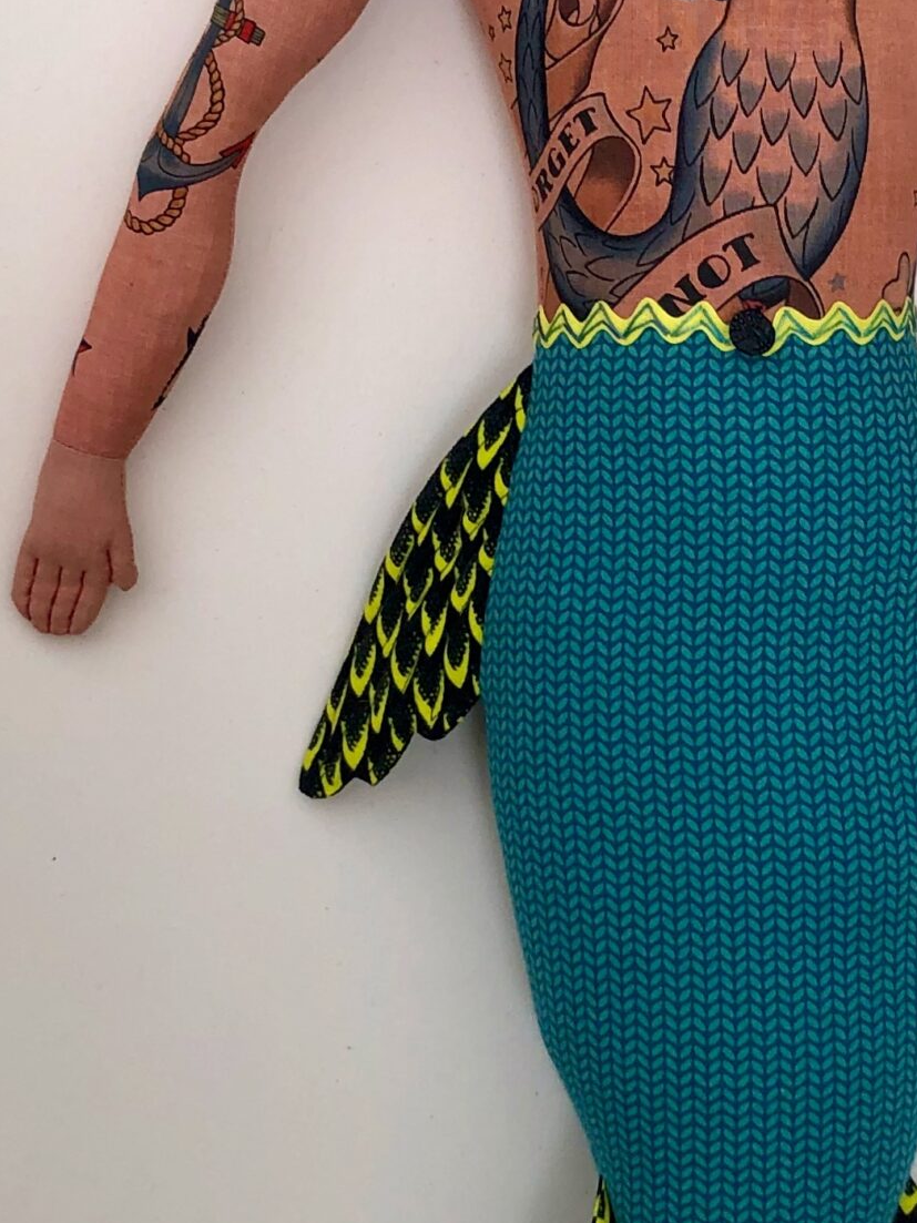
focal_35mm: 65
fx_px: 2296
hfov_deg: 22.4
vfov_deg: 29.8
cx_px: 691
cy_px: 564
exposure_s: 1/148
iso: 20
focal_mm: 3.99
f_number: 1.8
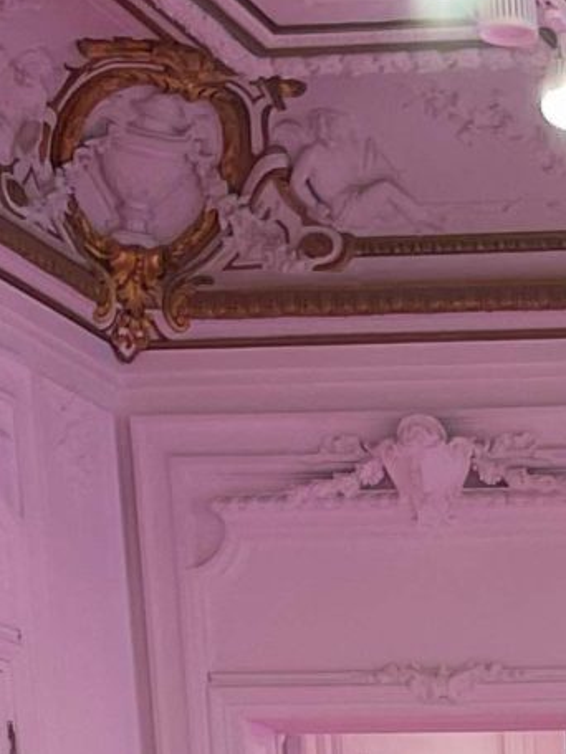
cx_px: 1152
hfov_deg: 9.5
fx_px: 3183
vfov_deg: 11.1
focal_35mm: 146
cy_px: 1887
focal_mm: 5.1
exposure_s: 1/100
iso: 64
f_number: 1.6
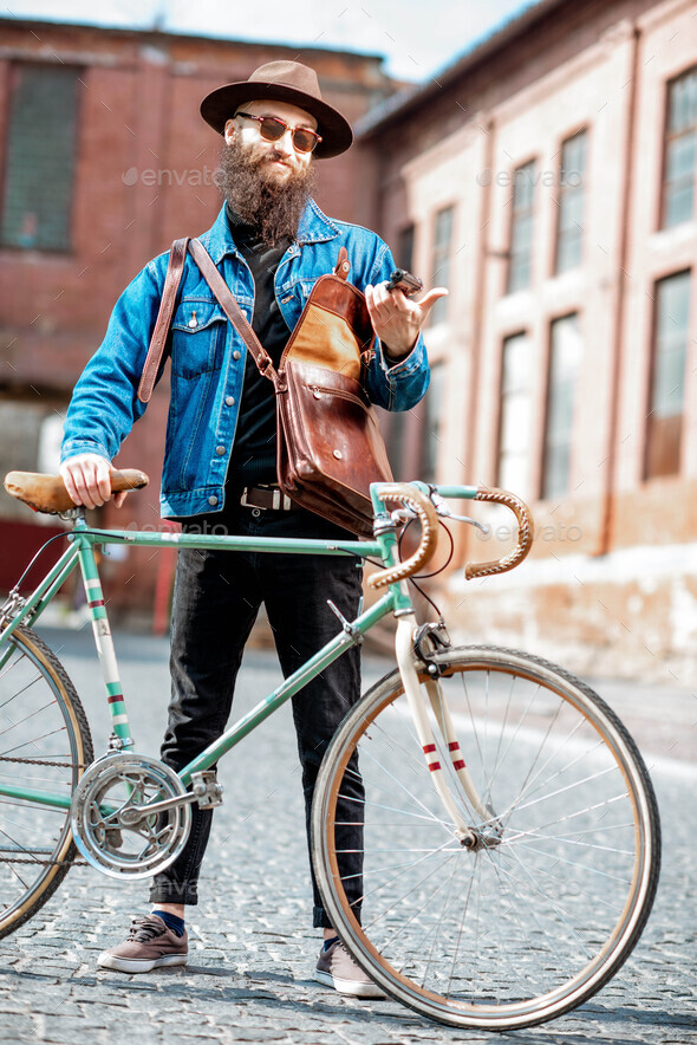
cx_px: 348
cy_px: 522
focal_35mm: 85
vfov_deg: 23.9
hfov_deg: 16.1
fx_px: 2466
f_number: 2.5
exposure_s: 1/320
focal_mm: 85
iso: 31
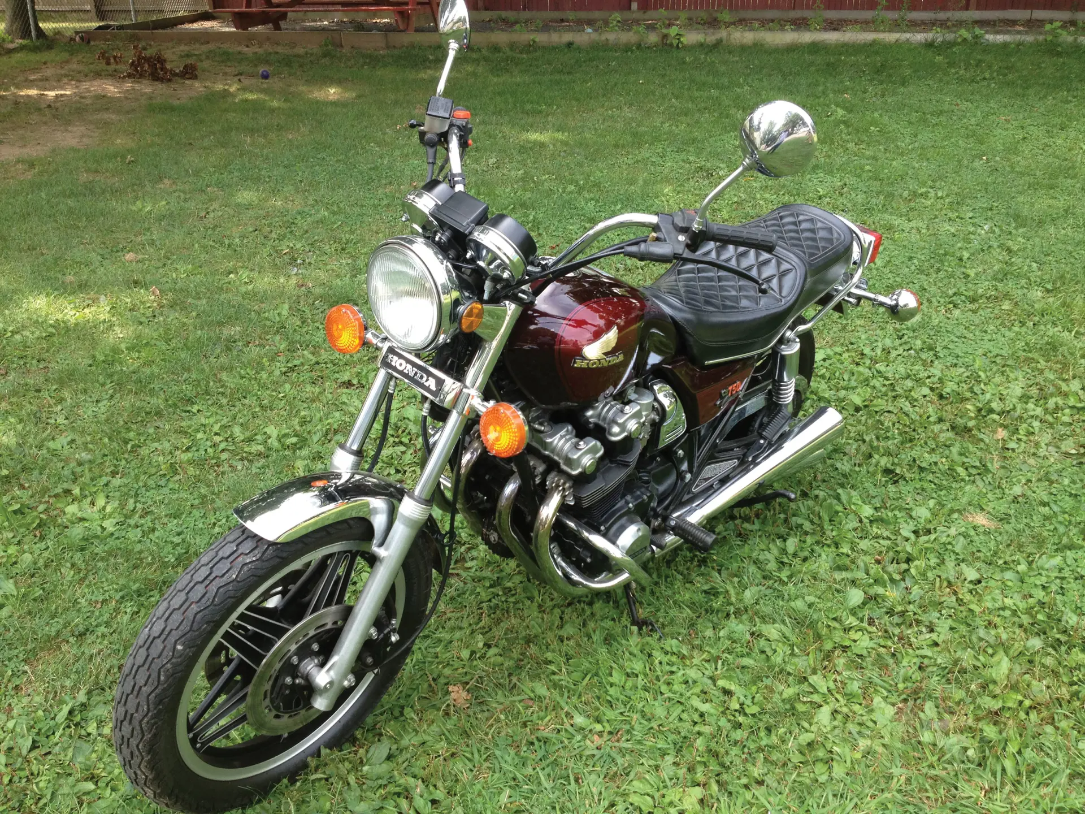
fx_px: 1097
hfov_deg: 52.6
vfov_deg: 40.7
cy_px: 407
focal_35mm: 35
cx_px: 542
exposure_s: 1/148
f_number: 2.4
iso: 64
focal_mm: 4.28
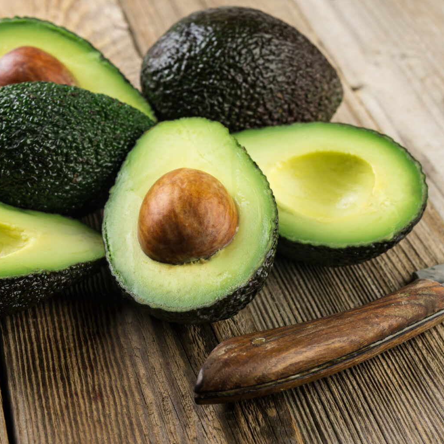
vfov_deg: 22.5
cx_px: 134
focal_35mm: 77
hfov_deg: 22.3
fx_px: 1117
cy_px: 223
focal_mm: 60
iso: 100
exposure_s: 1/160
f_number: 13
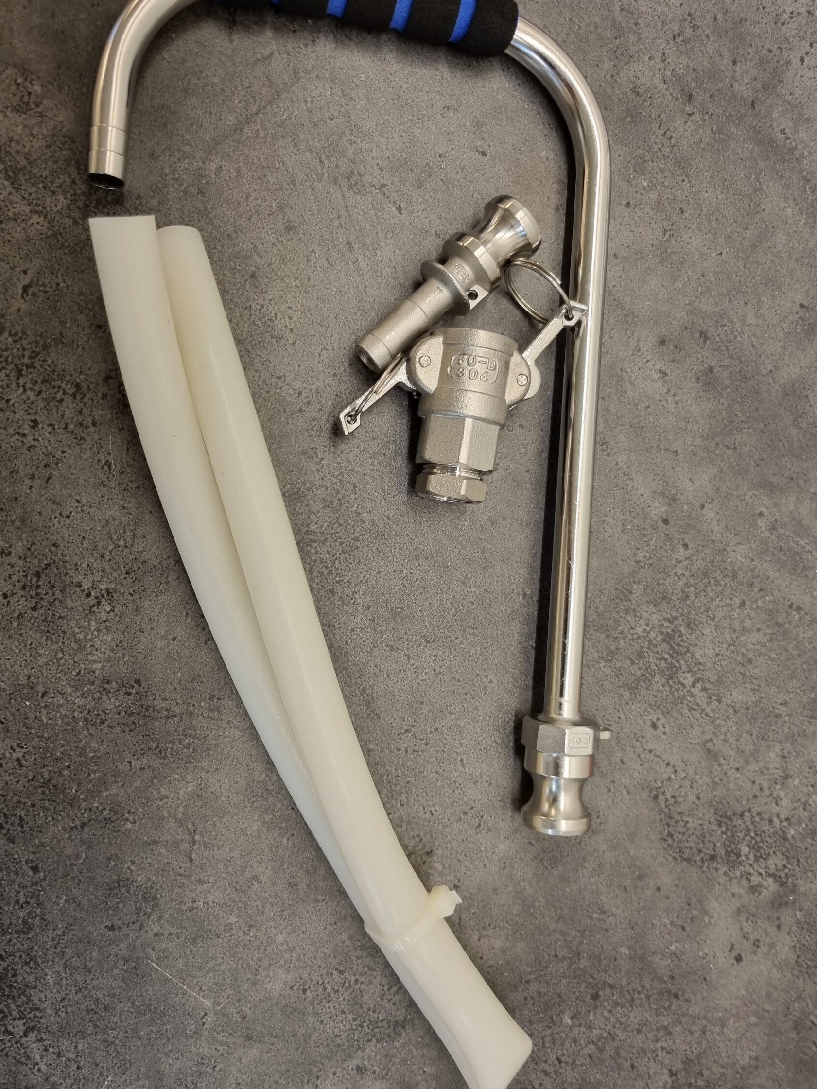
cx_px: 376
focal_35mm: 29
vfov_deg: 61.7
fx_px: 913
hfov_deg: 48.2
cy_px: 536
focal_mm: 5.4
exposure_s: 1/50
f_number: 1.8
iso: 250
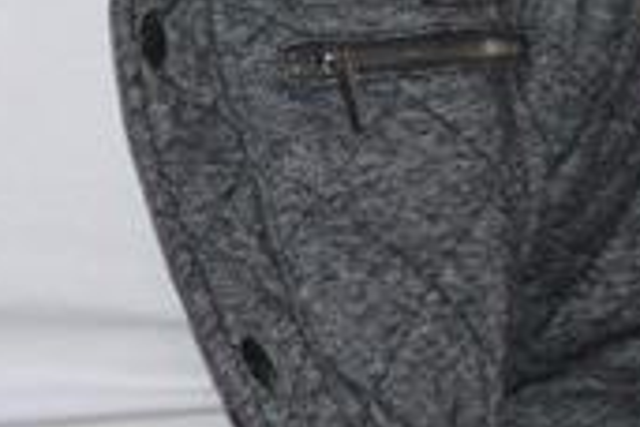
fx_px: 2915
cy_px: -315
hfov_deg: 12.3
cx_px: -110
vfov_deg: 8.1
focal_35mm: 164
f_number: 4
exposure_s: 1/60
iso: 3200
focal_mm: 26
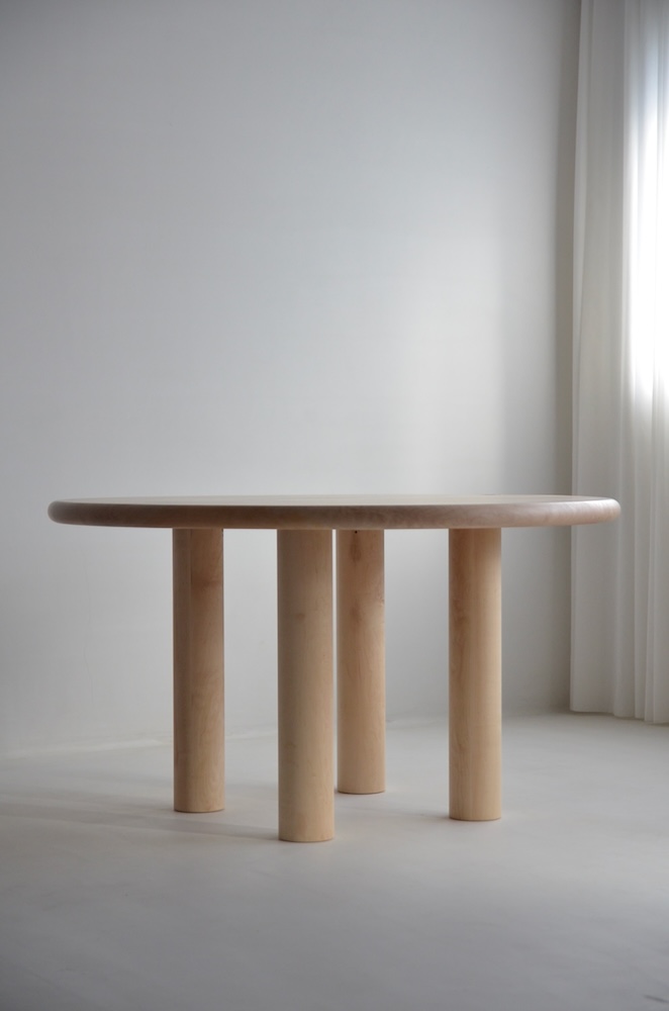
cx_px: 334
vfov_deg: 27.0
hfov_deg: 18.1
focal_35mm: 75
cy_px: 506
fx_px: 2101
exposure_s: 1/200
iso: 800
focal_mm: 50
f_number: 2.8
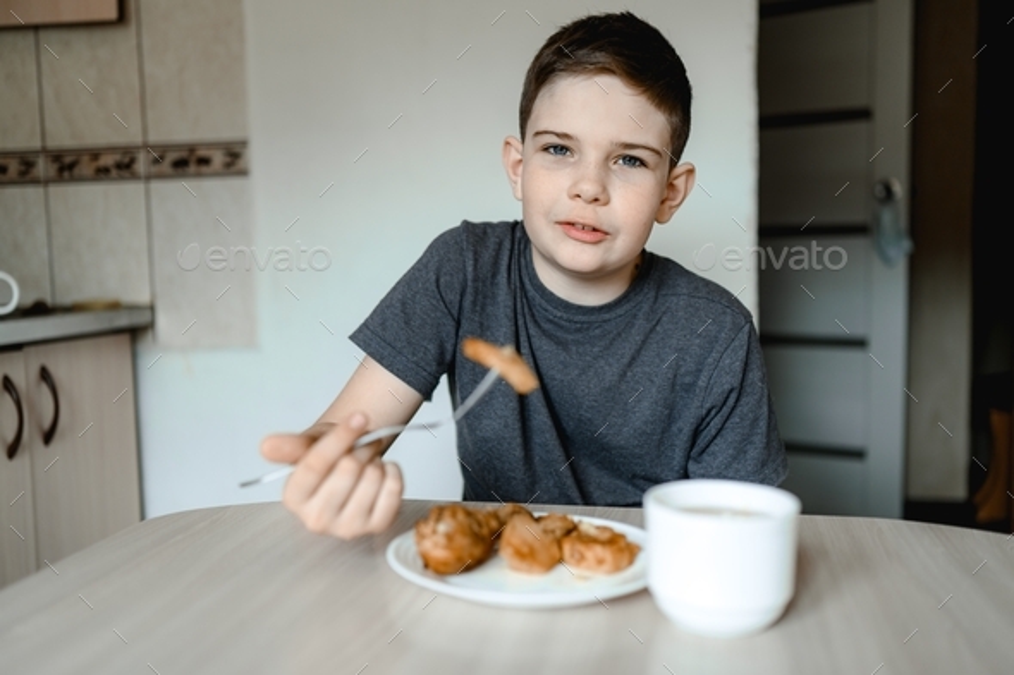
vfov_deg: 37.8
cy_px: 338
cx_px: 507
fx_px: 985
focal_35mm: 35
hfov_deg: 54.4
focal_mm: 35
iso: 125
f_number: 1.8
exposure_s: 1/250
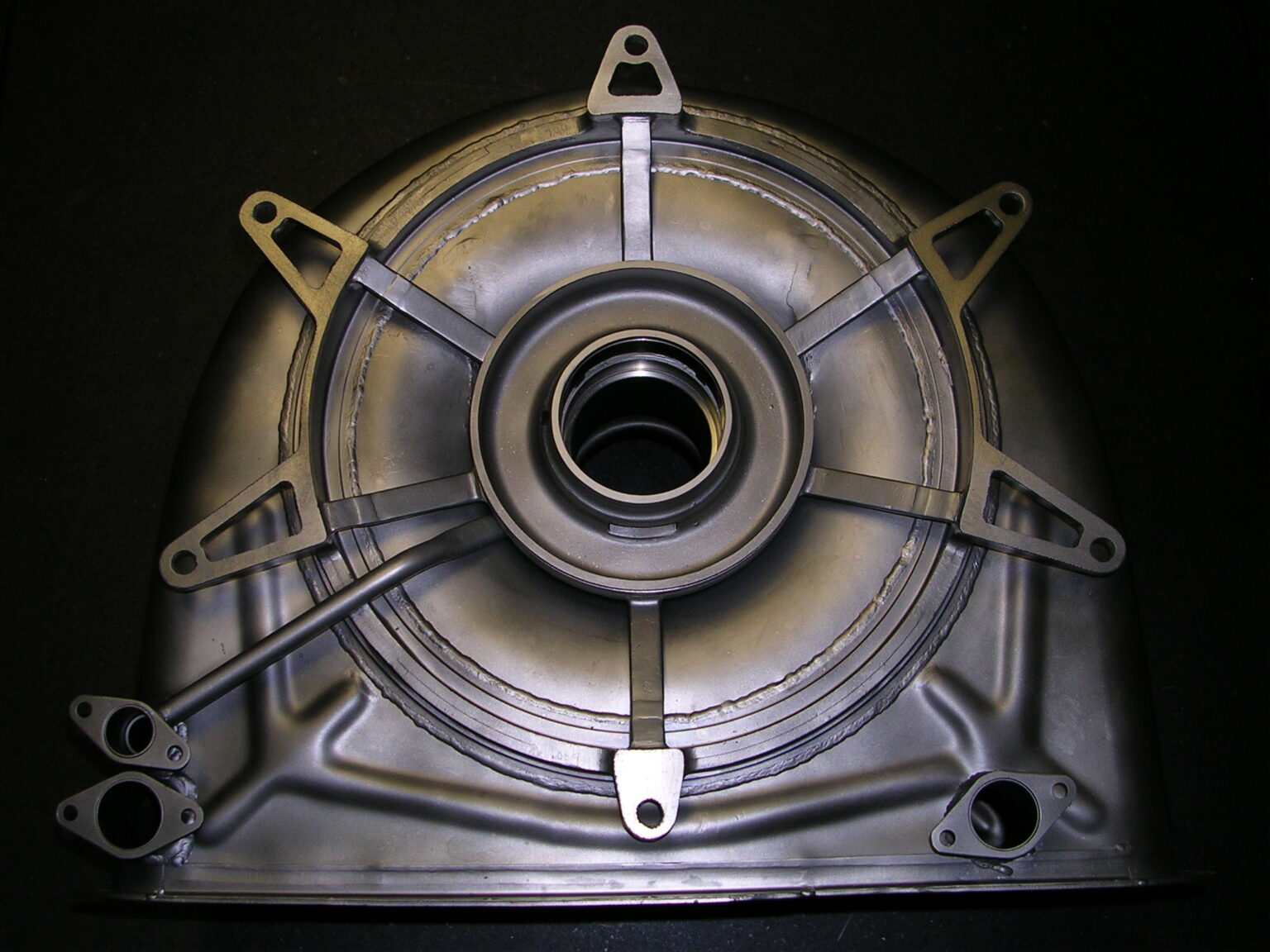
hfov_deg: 49.0
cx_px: 635
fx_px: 1394
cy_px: 476
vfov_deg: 37.7
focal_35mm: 38
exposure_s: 1/60.1
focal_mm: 5.8
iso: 50
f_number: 2.8
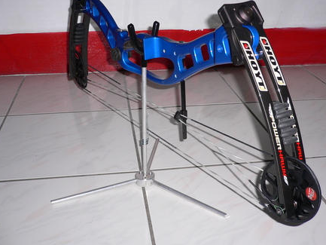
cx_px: 173
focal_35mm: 42
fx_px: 396
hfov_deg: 44.8
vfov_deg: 34.3
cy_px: 103
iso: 100
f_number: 2.8
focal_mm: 5.8
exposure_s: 1/60
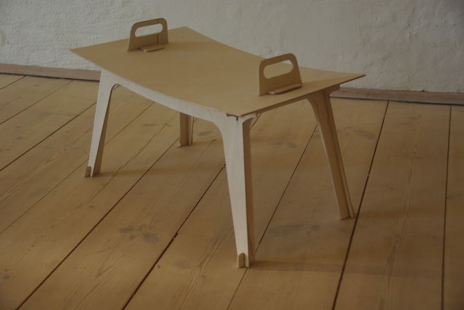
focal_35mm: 102
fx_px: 1316
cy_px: 155
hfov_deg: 20.0
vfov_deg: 13.4
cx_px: 232
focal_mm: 68
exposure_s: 1/60
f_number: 5.6
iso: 400
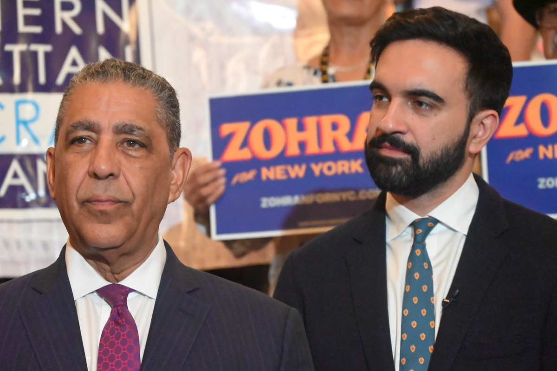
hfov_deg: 15.8
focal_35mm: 130
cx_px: 278
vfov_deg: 10.5
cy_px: 186
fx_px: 2011
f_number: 6.3
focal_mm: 130
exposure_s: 1/80
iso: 25600
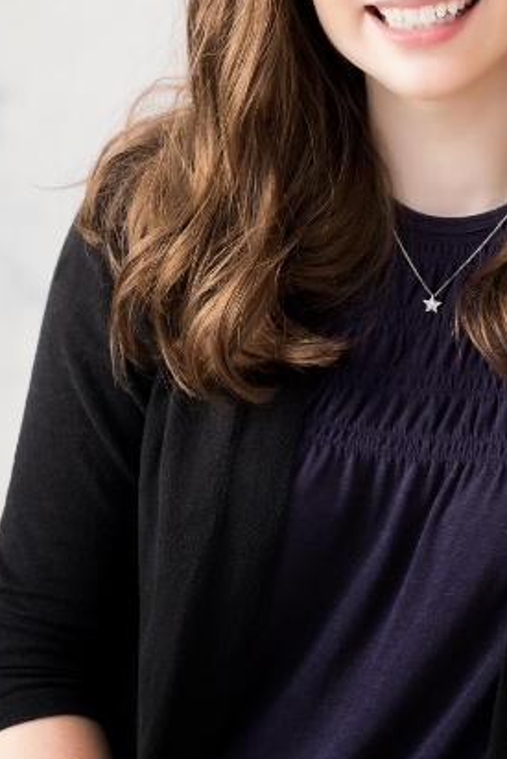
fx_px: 3440
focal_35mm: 163
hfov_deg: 8.4
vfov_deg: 12.6
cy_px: 227
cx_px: 442
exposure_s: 1/125
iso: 640
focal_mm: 56
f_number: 3.6
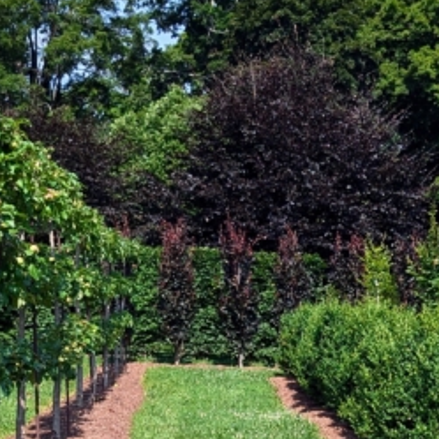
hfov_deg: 19.9
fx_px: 1248
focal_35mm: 87
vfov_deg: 19.2
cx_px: 245
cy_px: 472
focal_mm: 6.81
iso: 47
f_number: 1.85
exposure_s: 1/1742
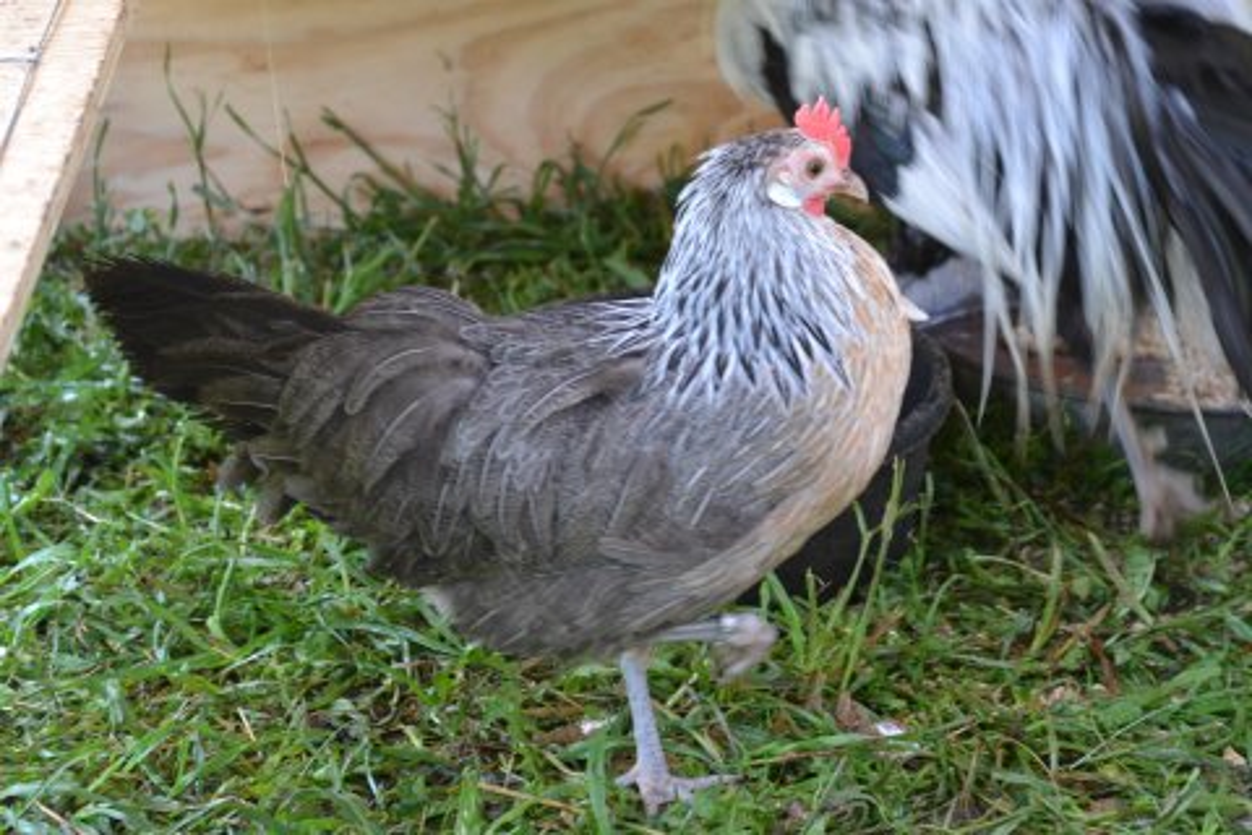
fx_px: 2504
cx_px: 626
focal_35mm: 72
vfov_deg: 18.9
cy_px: 418
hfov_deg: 28.1
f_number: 5.6
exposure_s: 1/100
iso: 400
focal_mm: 48
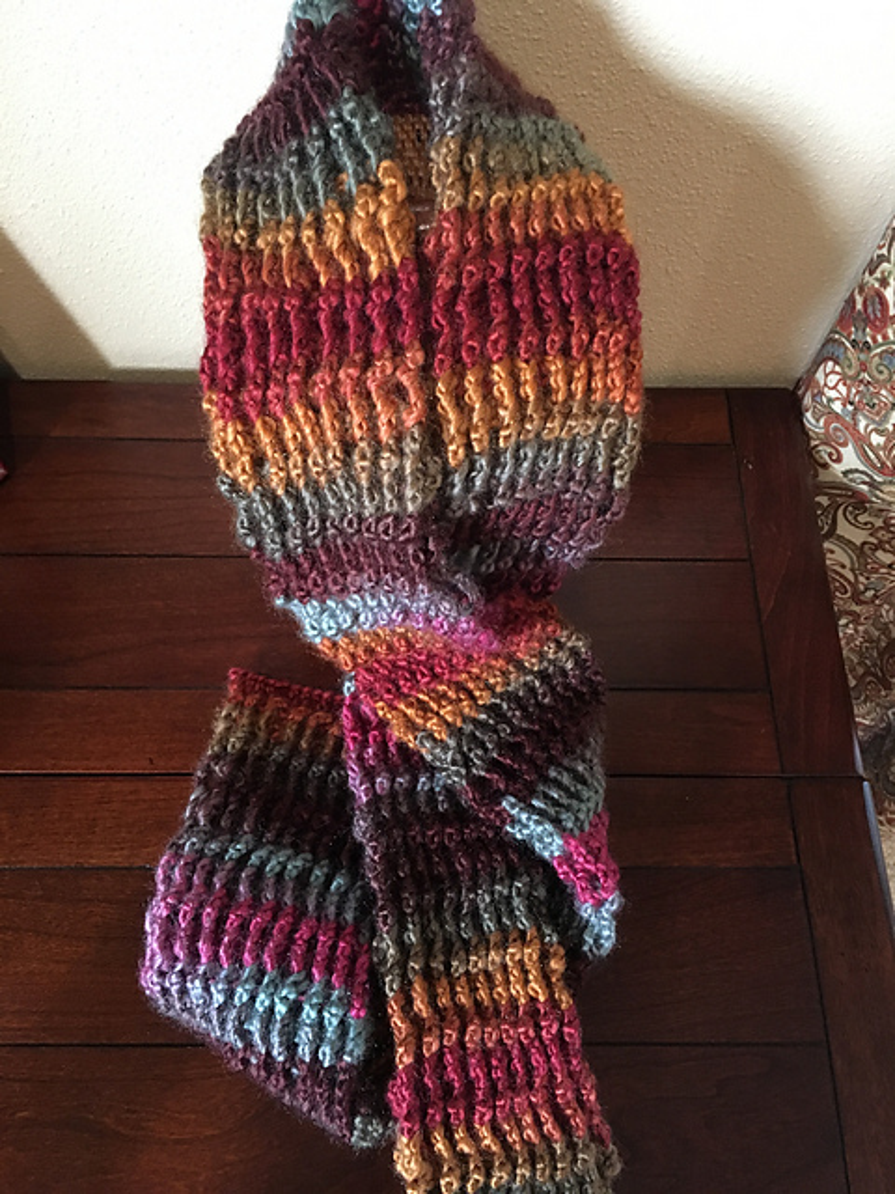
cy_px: 597
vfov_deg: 61.7
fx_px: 1000
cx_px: 448
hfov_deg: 48.2
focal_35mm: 29
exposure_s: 1/30
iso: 200
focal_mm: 4.15
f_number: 2.2
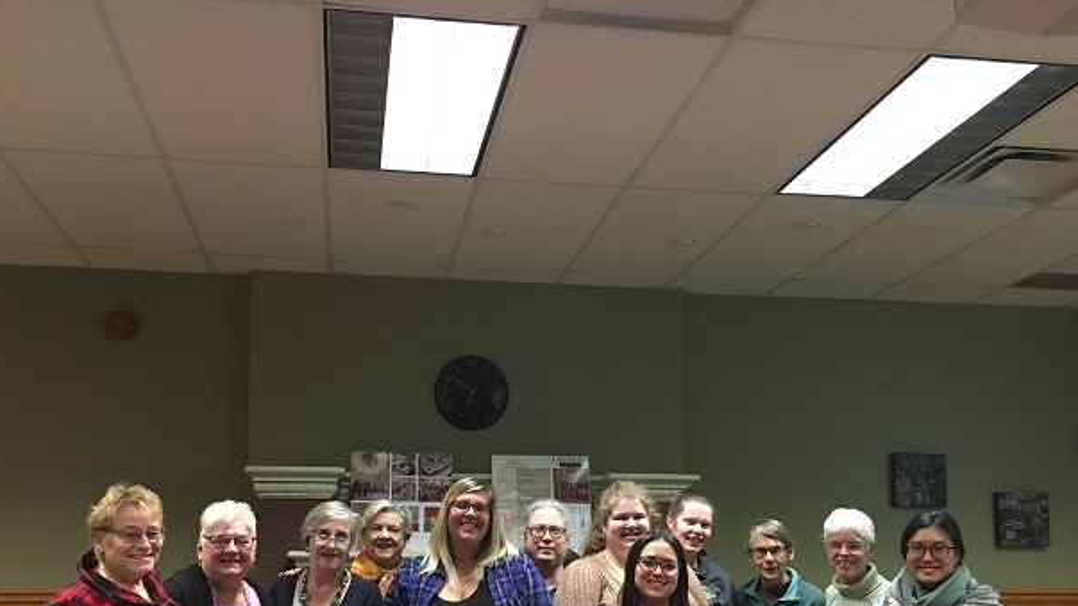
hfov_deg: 54.0
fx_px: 1057
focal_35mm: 37
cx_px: 508
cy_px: 470
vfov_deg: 31.3
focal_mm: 4.15
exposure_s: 1/30
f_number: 2.2
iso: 200
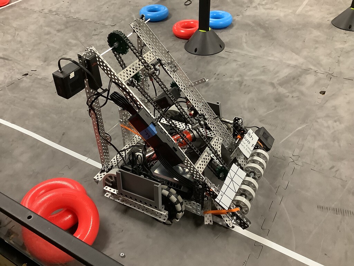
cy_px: 133
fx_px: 317
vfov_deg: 45.4
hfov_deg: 58.4
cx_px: 177
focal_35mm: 31
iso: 320
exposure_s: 1/60
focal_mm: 3.3
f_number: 2.4
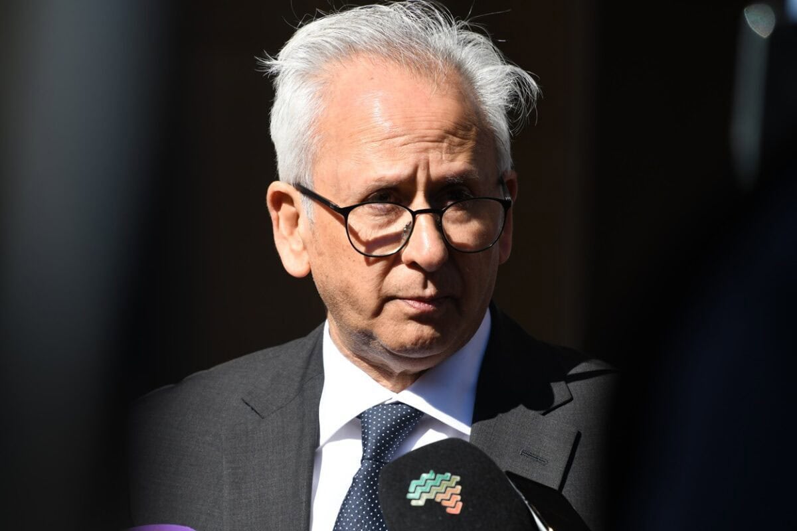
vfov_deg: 4.6
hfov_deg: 6.9
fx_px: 6641
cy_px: 266
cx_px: 398
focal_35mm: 300
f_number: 8
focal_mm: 300
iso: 400
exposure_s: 1/800
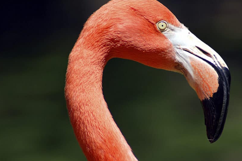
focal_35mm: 477
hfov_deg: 4.3
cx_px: 147
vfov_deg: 2.9
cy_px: 73
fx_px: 3203
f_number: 5.3
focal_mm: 250
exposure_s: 1/1250
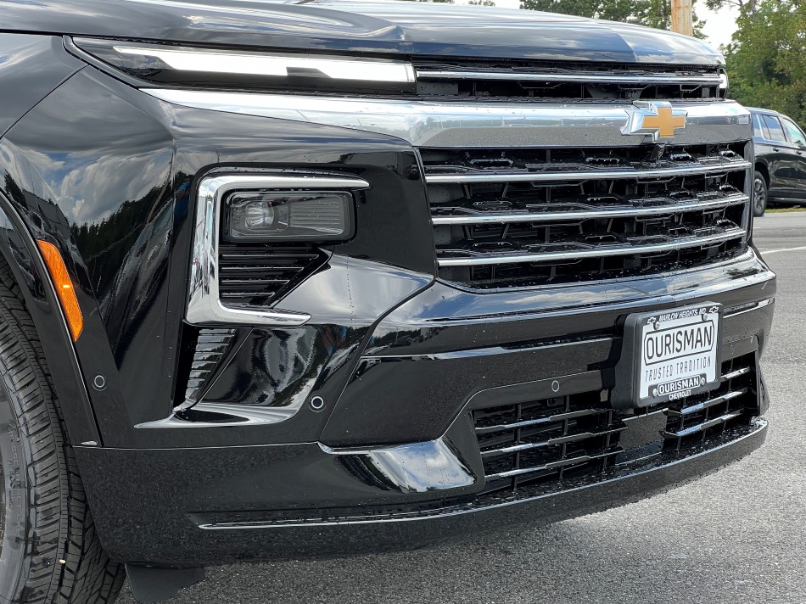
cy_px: 314
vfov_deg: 17.8
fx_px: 1932
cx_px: 400
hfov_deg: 23.6
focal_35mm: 83
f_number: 2.8
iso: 40
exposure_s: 1/99
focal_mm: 9
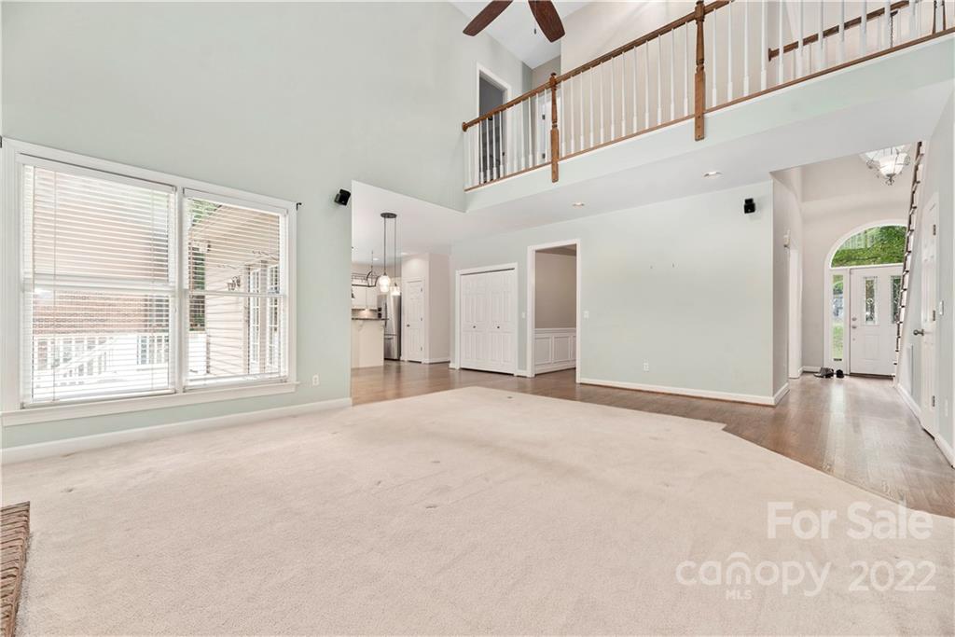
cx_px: 478
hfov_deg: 104.2
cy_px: 318
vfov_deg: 81.2
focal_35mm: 14
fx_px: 371
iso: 320
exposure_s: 1/4
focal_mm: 14
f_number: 6.3
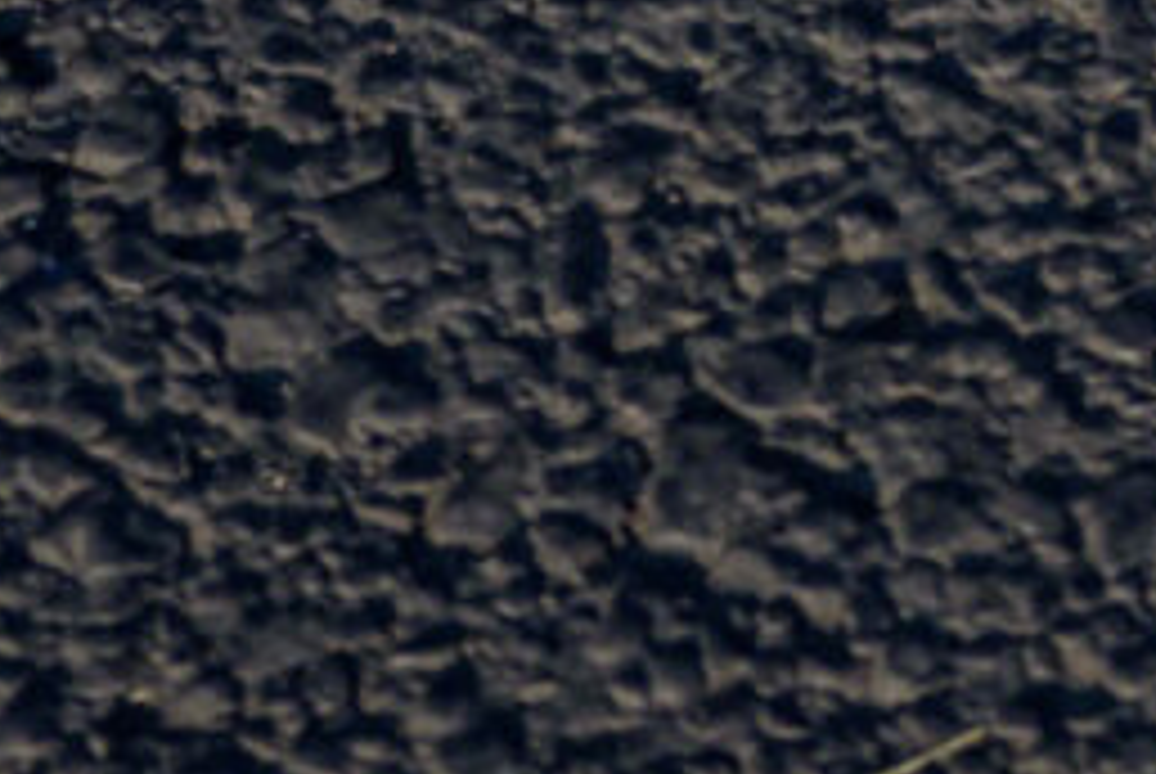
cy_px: -1271
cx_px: 1835
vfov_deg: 2.3
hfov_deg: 3.4
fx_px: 19192
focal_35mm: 597
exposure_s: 1/250
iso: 320
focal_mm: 100
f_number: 8
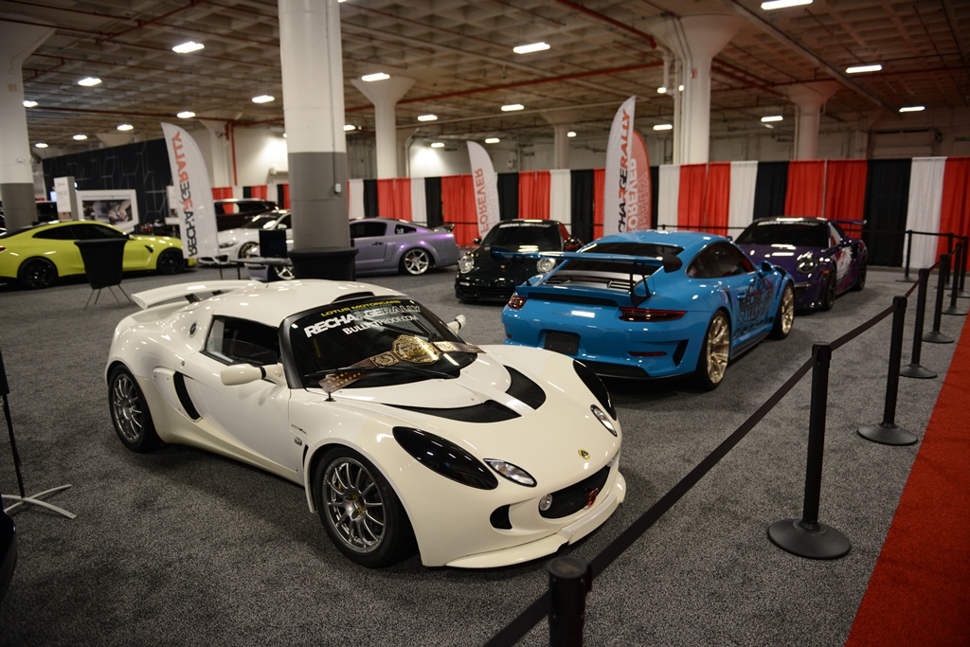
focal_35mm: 24
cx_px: 485
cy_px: 324
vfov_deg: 53.1
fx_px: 647
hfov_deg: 73.7
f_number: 2.8
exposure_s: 1/400
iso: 1250
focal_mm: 24
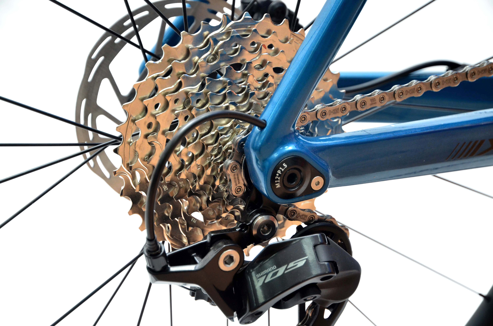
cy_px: 163
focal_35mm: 78
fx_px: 1066
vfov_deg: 17.4
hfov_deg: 26.0
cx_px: 246
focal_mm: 52
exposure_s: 1/200
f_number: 5
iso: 1250
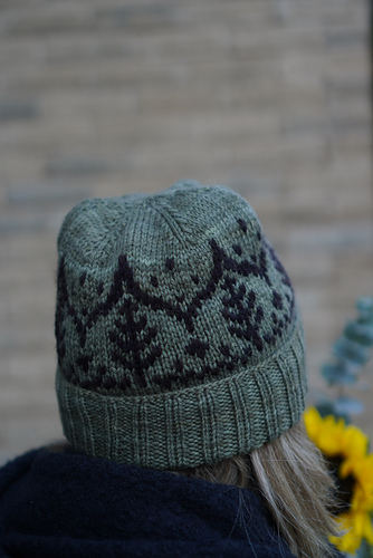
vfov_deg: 37.8
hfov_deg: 25.8
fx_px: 815
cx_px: 186
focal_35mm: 52
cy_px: 279
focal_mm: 35
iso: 200
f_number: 2
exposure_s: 1/2500
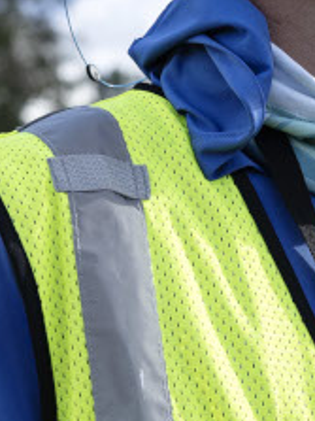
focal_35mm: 207
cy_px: 344
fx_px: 2514
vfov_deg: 9.5
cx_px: 566
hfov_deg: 7.0
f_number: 3.5
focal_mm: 40
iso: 100
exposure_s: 1/500
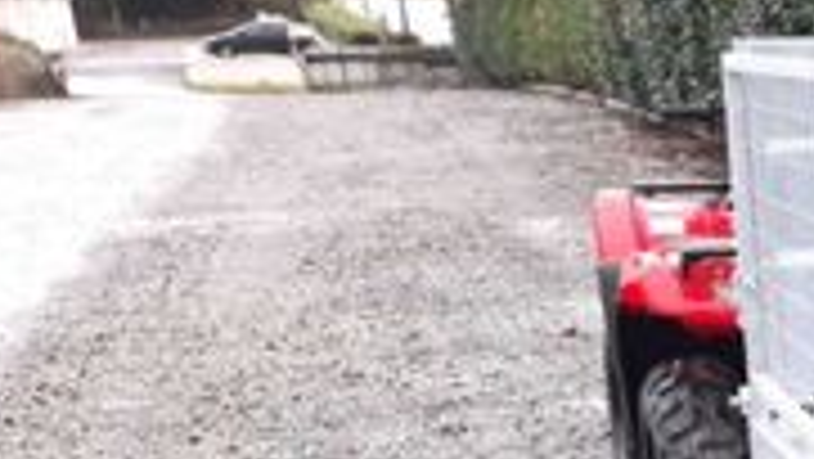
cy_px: 614
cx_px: 1277
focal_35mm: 90
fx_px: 1943
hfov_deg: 19.9
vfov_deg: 13.0
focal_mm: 4.6
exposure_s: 1/50
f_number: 2
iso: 100
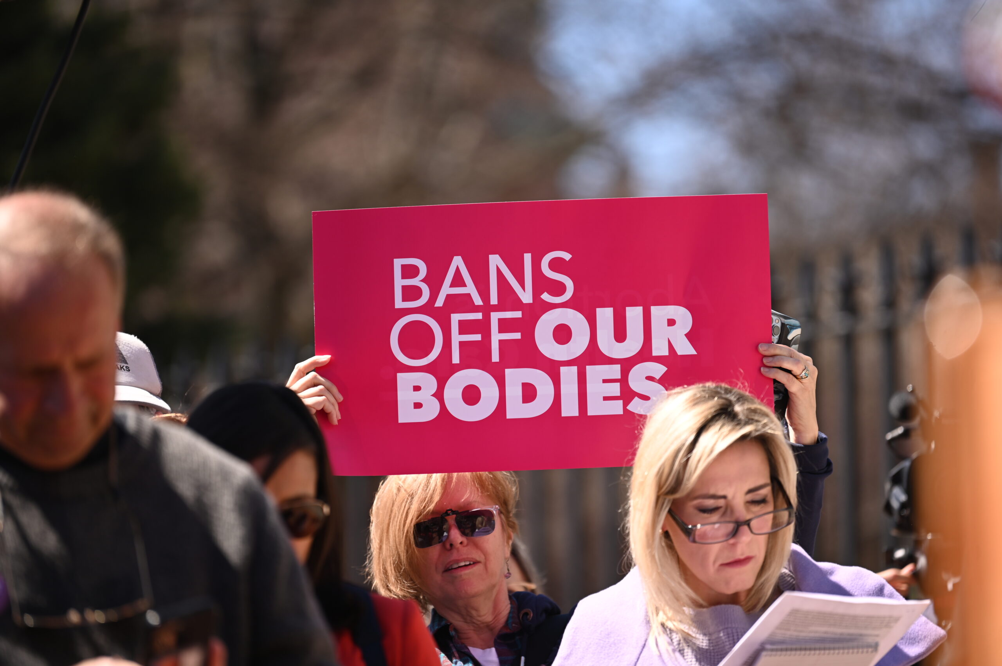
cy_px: 333
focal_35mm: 200
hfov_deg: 10.3
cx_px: 501
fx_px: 5563
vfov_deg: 6.9
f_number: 2.8
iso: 100
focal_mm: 200
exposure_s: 1/800
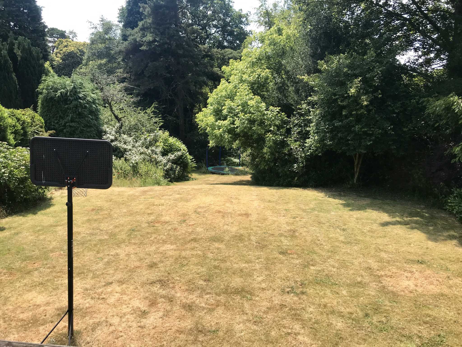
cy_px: 174
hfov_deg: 63.4
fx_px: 374
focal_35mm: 28
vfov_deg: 49.7
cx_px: 231
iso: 20
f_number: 1.8
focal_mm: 3.99
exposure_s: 1/847
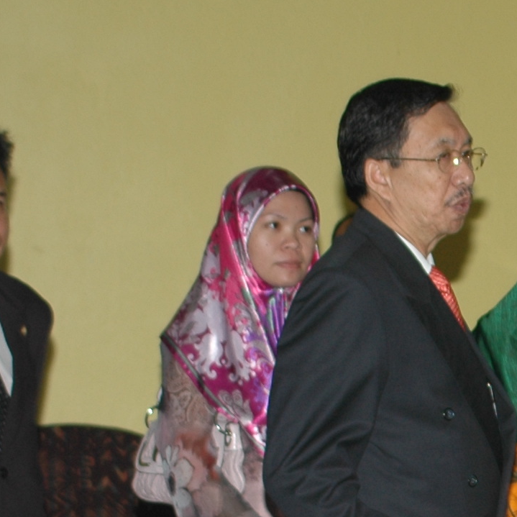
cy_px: 660
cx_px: 756
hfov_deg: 8.1
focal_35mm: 213
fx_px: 3599
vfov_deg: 8.1
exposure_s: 1/60
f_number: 4
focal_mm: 40
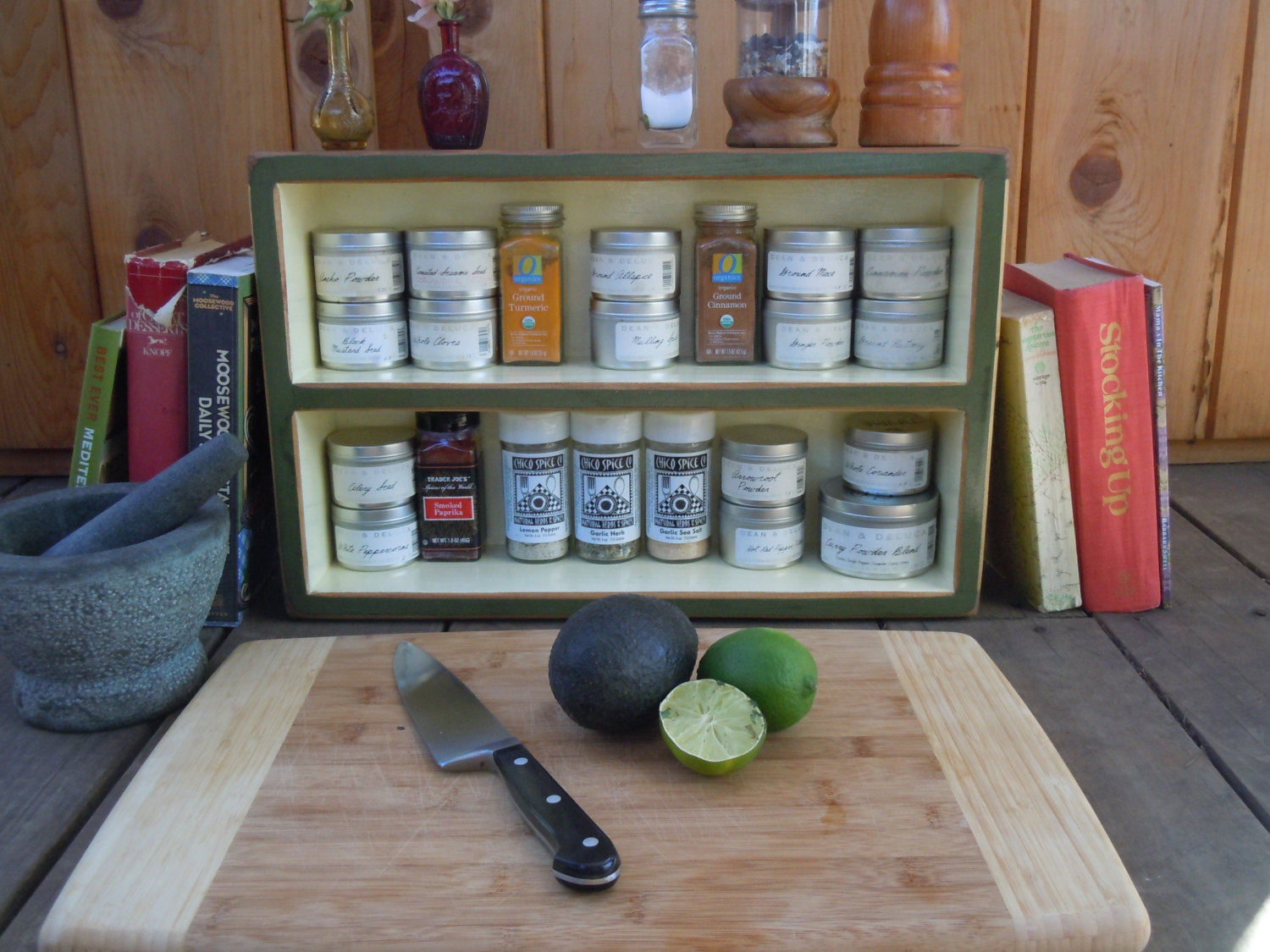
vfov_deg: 42.9
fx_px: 1211
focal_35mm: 33
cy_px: 476
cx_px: 635
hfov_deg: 55.4
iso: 320
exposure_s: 1/125
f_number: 4
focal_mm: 5.9
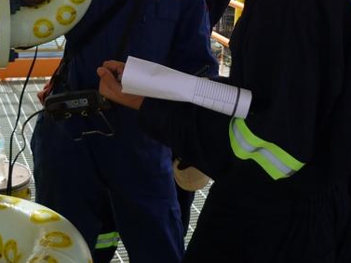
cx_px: 153
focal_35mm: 70
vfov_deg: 20.2
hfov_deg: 27.7
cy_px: -13
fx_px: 710
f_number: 2.8
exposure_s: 1/800
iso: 80
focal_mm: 5.5
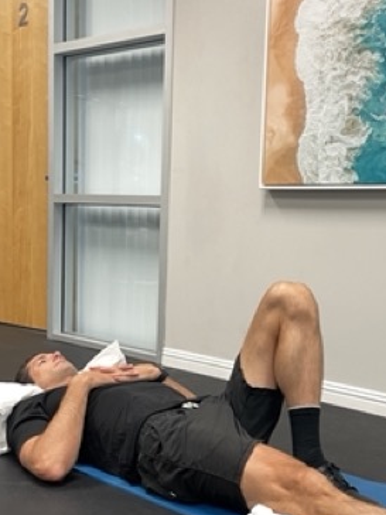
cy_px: 328
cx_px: 293
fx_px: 654
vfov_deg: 42.6
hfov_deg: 32.2
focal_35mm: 44
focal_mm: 5.1
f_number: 1.6
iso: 100
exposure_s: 1/60
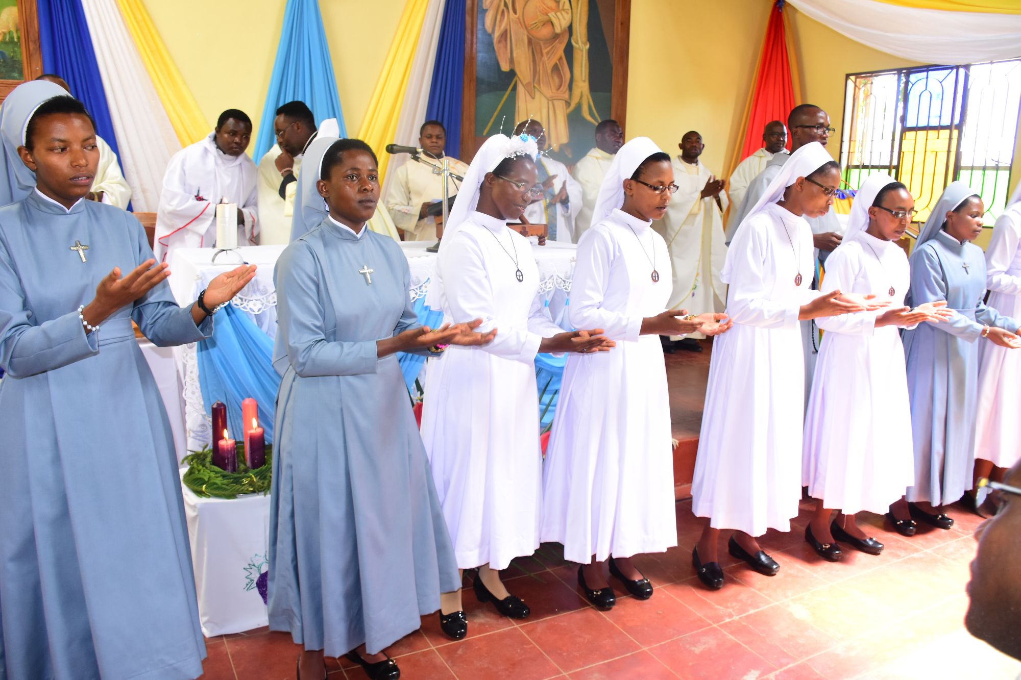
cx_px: 510
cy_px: 340
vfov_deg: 47.9
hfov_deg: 67.4
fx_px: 766
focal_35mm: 27
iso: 800
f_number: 5.6
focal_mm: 18
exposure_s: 1/100
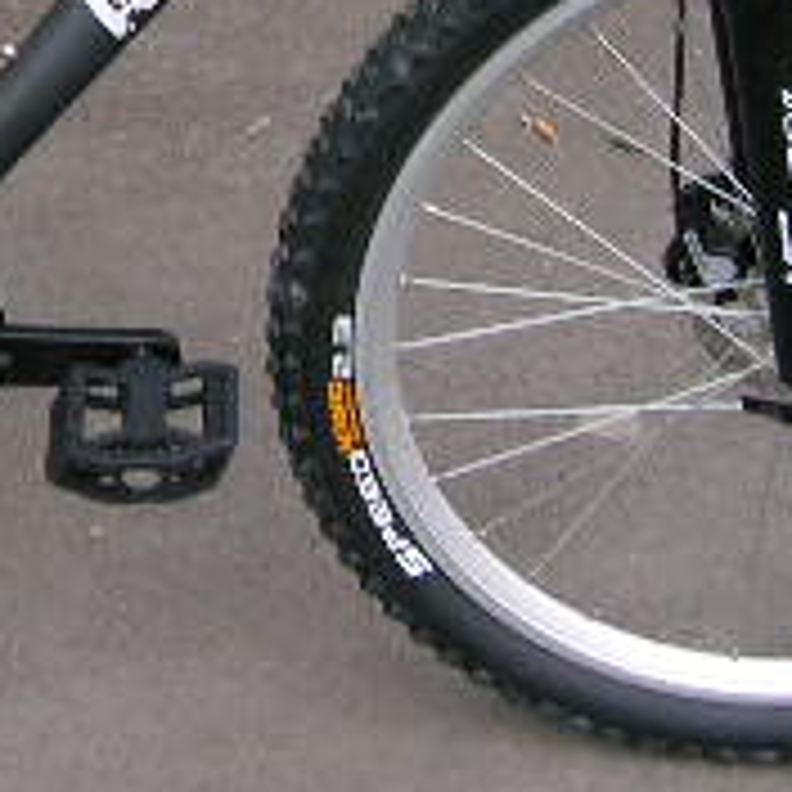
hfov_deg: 15.8
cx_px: 54
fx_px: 2821
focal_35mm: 109
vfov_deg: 15.6
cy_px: -22
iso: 50
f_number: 2.9
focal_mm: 5.7
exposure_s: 1/48.3
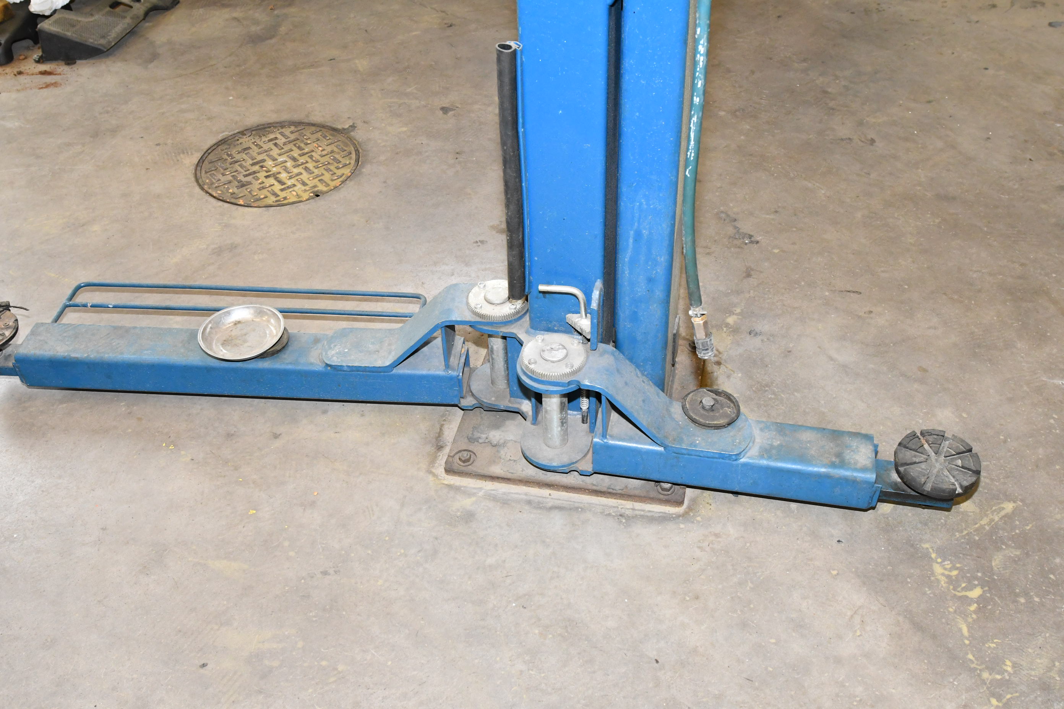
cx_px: 532
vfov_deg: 36.9
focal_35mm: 36
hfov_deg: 53.1
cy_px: 354
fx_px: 1064
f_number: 6.3
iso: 2500
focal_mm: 24
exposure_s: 1/100
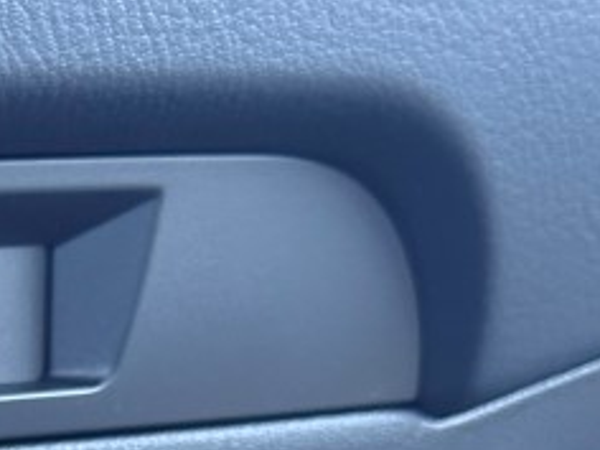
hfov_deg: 8.9
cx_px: -636
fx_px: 3605
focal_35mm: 208
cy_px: 931
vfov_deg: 6.9
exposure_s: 1/60
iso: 160
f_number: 1.78
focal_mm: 6.86
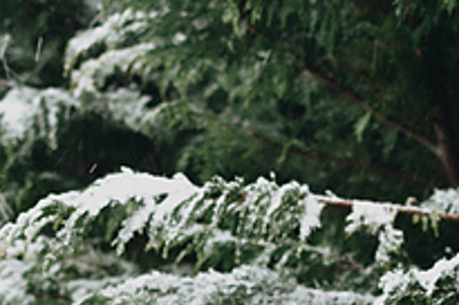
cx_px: -195
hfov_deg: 12.1
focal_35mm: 164
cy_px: 449
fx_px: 2082
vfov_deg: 8.2
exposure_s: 1/80
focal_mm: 35
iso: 160
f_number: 3.2
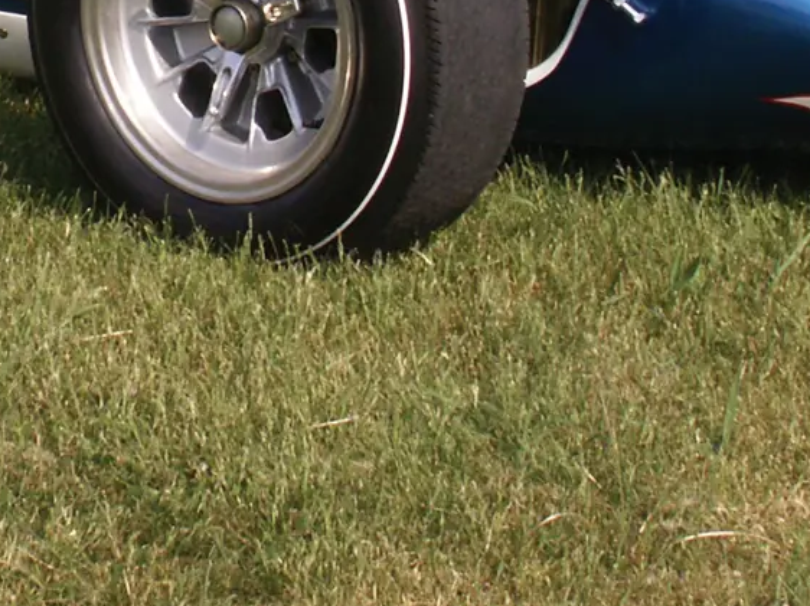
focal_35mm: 164
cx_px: -4
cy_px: -282
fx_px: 3836
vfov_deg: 8.8
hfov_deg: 11.9
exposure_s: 1/200
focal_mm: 7.99
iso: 50
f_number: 8
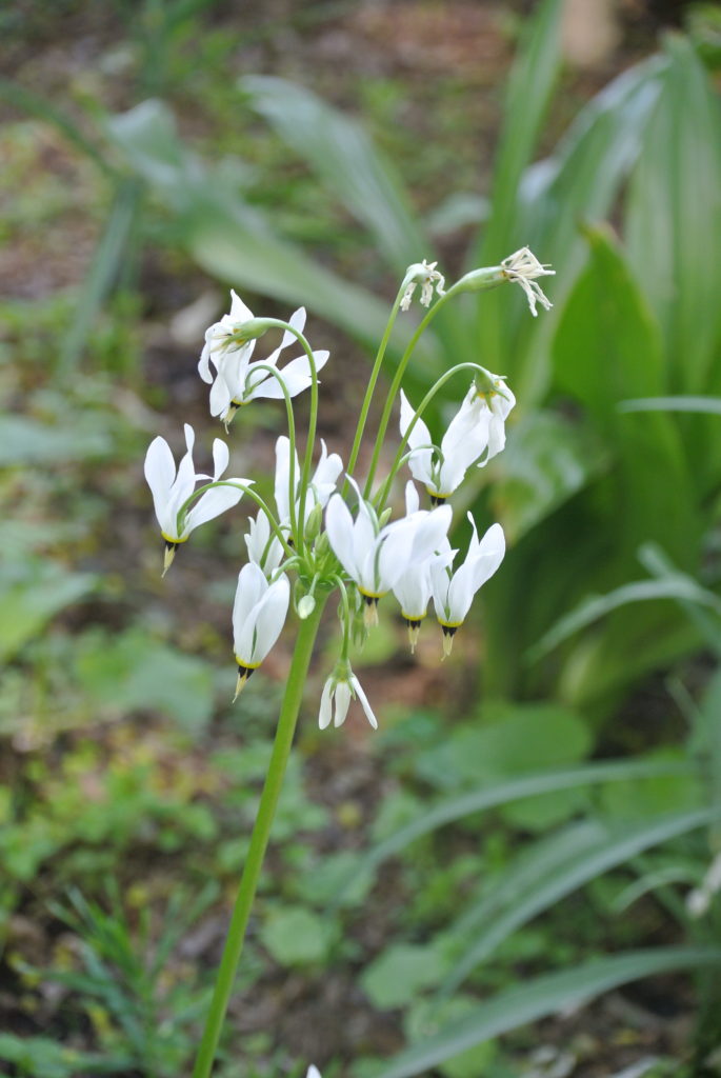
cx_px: 360
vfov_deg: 23.1
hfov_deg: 15.6
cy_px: 539
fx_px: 2637
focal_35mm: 88
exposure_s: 1/80
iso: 200
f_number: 3.8
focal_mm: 32.8
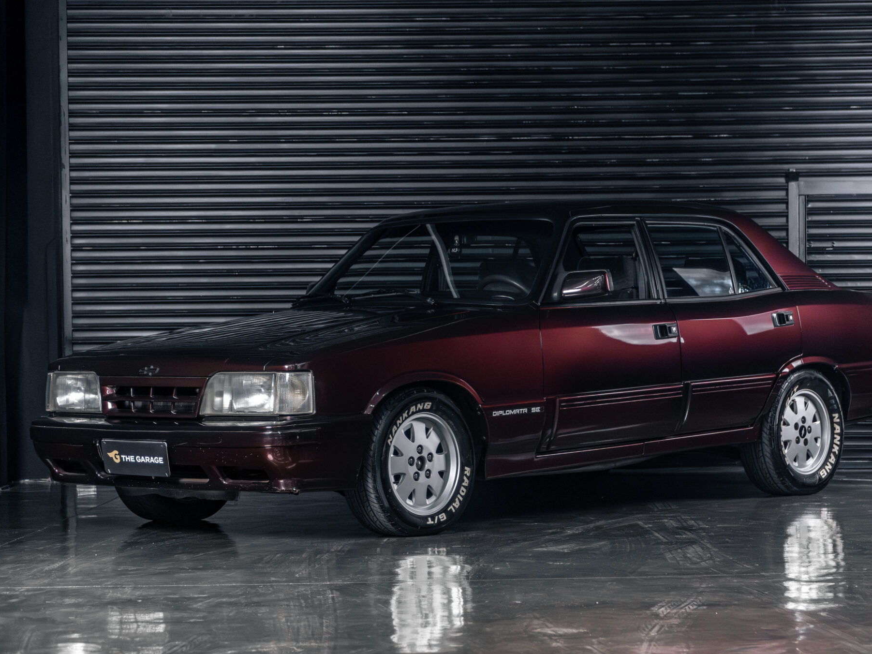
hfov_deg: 23.4
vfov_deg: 17.7
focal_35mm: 84
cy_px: 328
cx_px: 494
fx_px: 2104
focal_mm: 51
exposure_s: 1/30
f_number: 4
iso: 4000
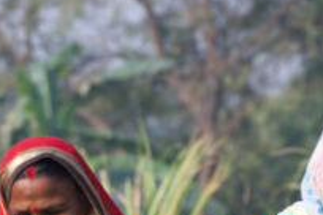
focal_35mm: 608
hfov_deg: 3.4
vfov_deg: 2.3
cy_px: 298
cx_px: -25
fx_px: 5455
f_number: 5.6
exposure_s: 1/250
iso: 100
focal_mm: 121
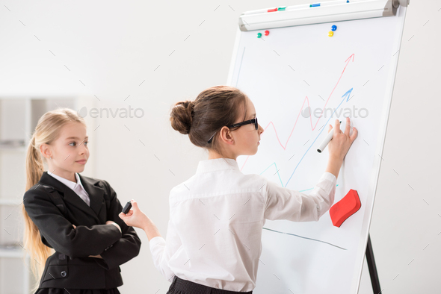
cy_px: 147
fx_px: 1042
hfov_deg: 23.9
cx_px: 220
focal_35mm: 85
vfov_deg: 16.1
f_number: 2.8
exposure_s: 1/125
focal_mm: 85
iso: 320
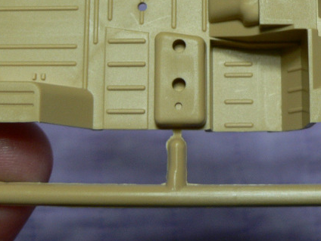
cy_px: 15
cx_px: 197
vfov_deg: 16.7
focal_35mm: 87
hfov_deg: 22.5
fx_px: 807
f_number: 2.8
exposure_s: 1/15
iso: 100
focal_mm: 6
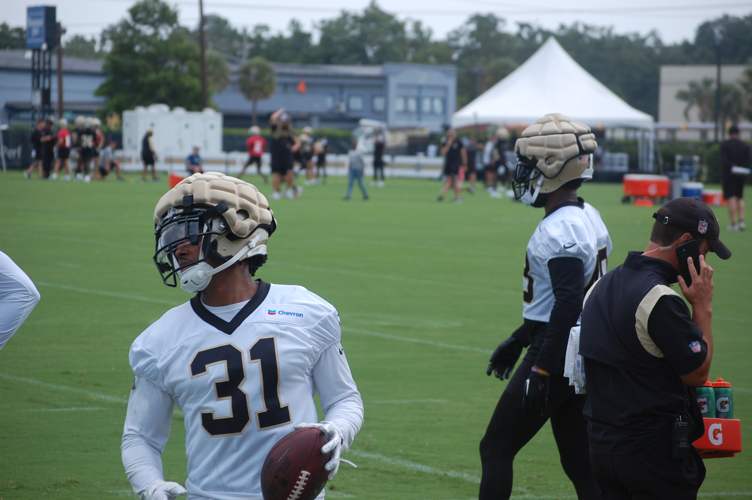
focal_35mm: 147
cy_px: 250
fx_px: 3068
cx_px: 376
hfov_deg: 14.0
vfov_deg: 9.3
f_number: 5.6
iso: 200
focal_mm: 98
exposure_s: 1/500
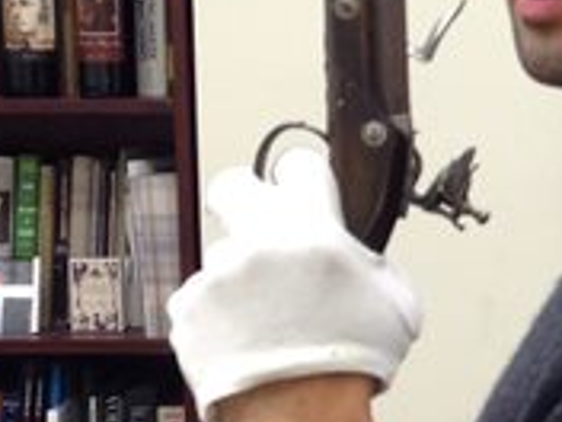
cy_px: 233
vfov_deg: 7.9
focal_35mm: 188
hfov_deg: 9.9
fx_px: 3052
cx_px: 1038
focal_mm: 4.12
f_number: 2.4
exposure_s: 1/40
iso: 64
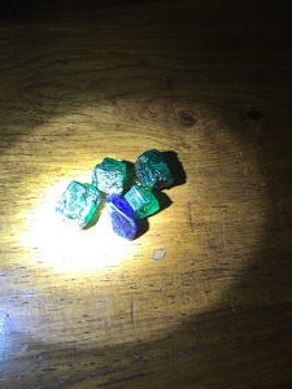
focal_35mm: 37
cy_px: 173
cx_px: 137
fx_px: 416
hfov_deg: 38.7
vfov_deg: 50.0
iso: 32
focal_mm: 4.15
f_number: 2.2
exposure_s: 1/60
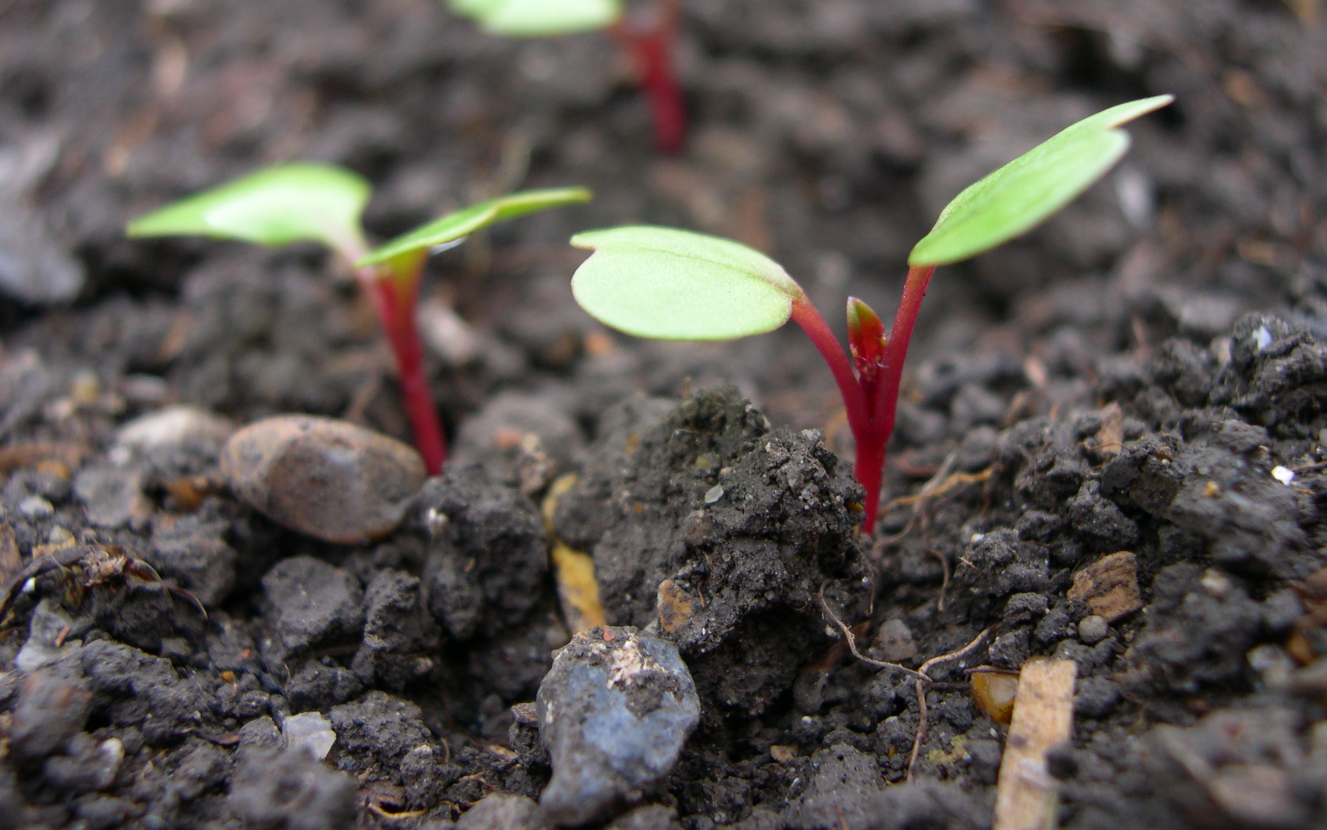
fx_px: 1483
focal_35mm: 41
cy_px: 330
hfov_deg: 48.2
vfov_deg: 31.2
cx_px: 668
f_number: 2.8
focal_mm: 8
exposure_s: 1/92.4
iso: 100
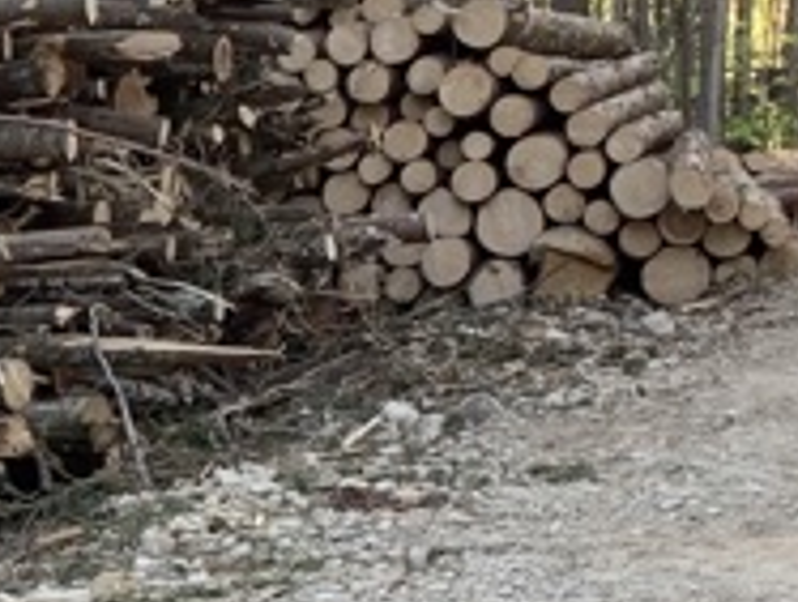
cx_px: -751
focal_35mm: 142
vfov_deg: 10.4
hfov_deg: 12.4
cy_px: 572
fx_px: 3280
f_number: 1.8
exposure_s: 1/122
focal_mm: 4.25
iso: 40
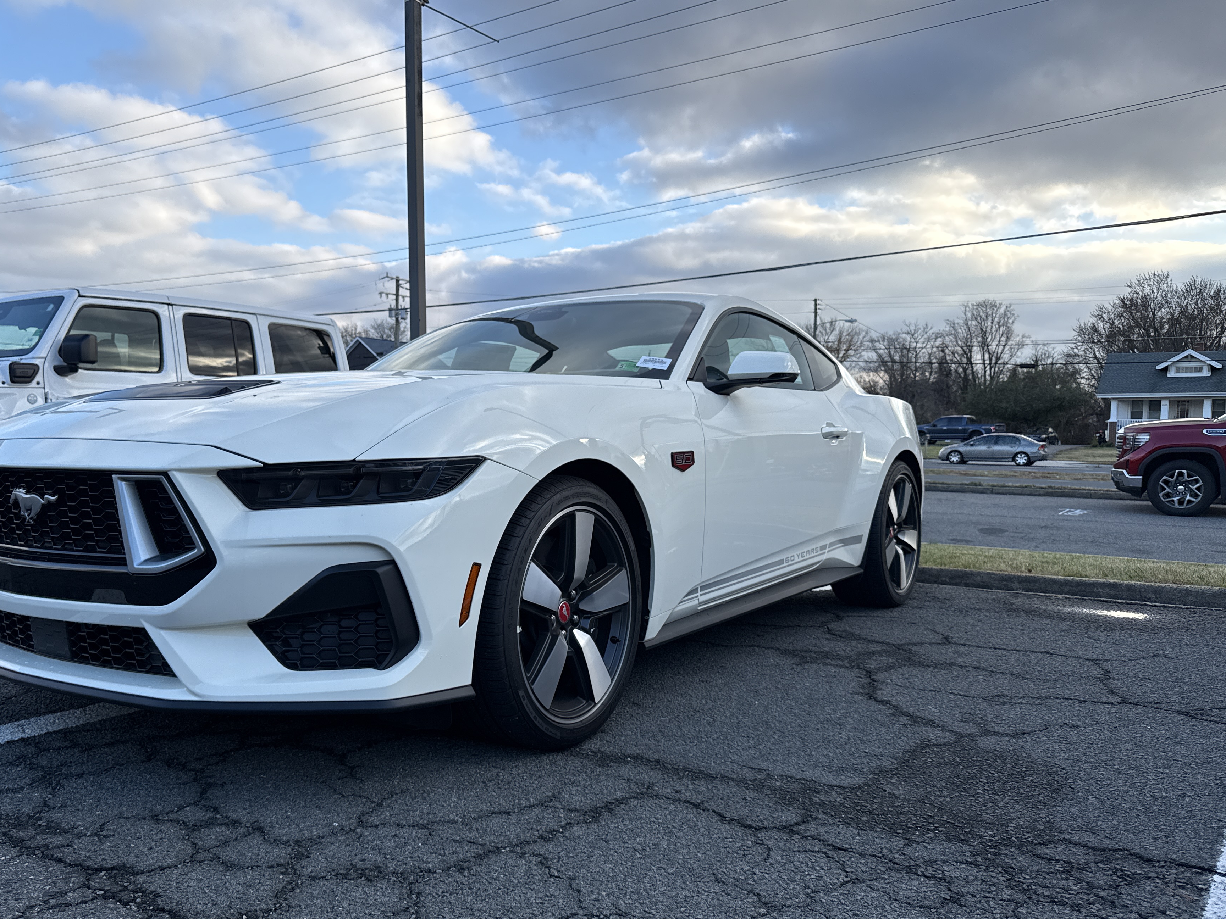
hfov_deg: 63.1
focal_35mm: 28
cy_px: 507
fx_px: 992
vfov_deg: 49.7
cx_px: 519
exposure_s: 1/1493
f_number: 1.78
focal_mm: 6.76
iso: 80
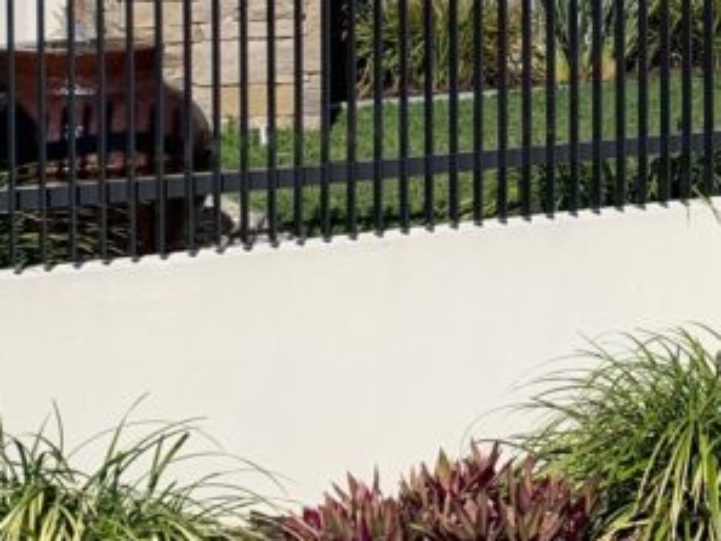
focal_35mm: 105
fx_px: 2188
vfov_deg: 13.7
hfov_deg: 18.0
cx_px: 801
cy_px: -126
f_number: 1.8
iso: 25
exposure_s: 1/4098
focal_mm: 4.25
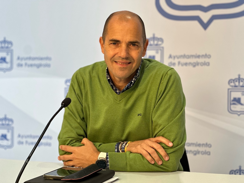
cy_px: 92
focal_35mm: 77
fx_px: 543
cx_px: 122
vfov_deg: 19.1
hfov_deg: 25.3
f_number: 2.8
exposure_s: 1/100
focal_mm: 9
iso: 160
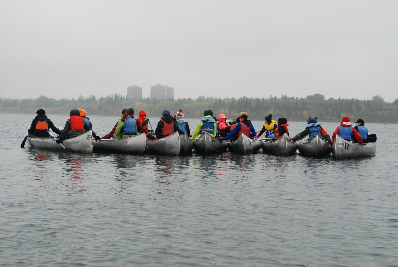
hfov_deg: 27.0
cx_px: 199
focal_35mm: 75
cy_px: 134
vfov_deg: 18.2
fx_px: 830
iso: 1000
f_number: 10
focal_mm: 50
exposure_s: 1/400
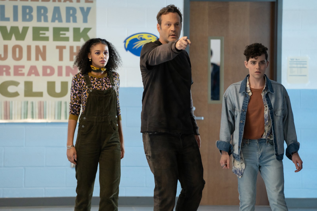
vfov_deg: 6.9
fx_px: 1761
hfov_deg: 10.3
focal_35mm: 200
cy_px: 106
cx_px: 158
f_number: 4
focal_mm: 200
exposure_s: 1/200
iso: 4000
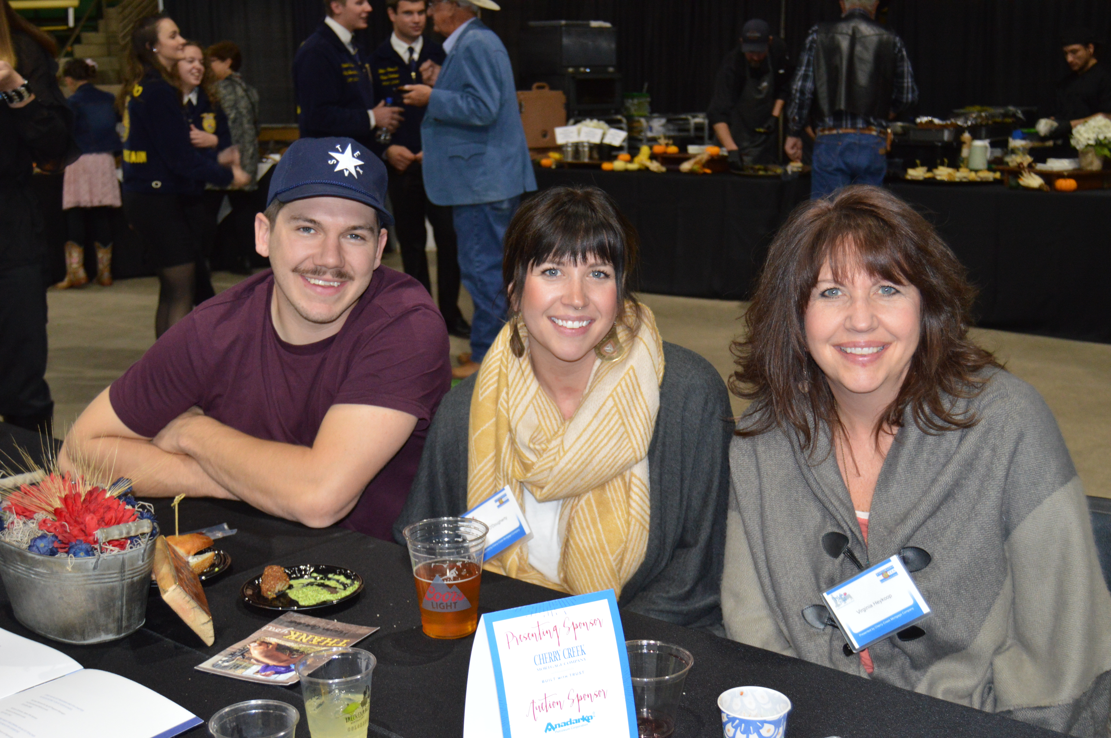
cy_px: 369
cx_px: 556
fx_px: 1295
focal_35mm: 42
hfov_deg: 46.4
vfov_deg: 31.8
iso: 1100
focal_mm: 28
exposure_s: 1/60
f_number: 4
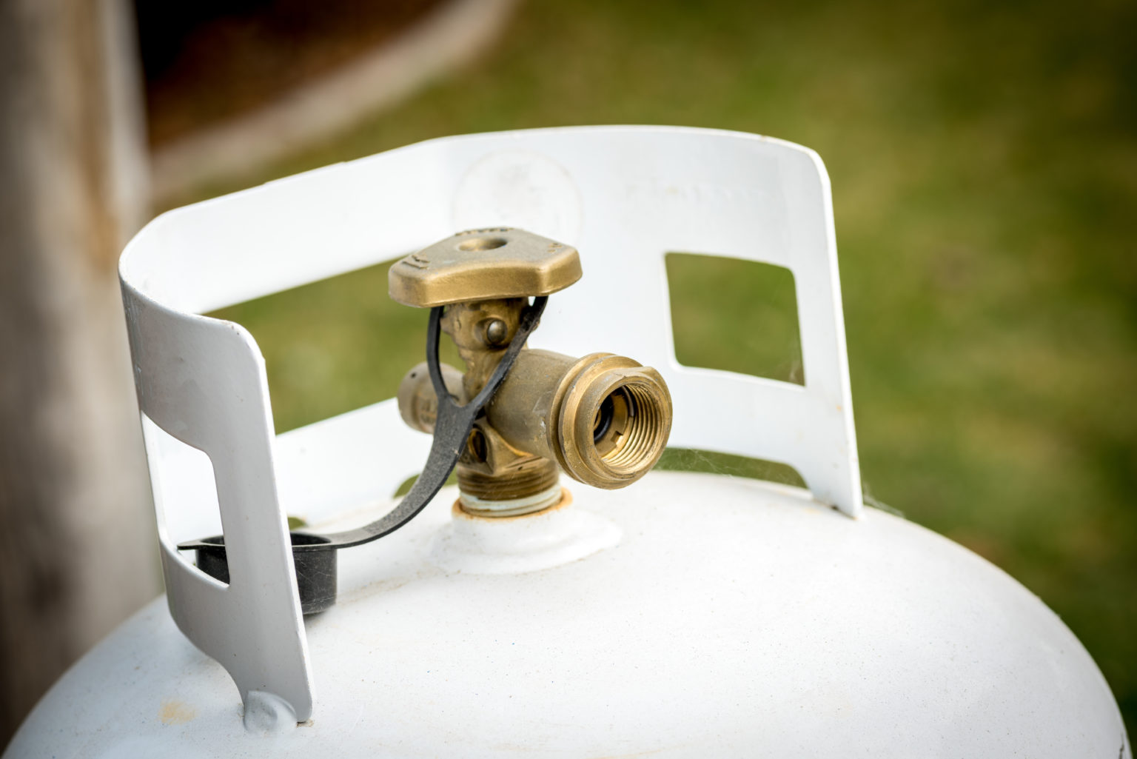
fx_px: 3159
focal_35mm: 100
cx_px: 568
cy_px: 380
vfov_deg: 13.7
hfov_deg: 20.4
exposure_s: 1/60
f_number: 5.6
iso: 100
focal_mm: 100
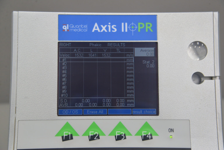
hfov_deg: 25.4
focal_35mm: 80
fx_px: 498
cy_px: 75
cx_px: 112
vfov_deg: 17.1
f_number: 7.1
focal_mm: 80
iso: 1600
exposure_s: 1/125
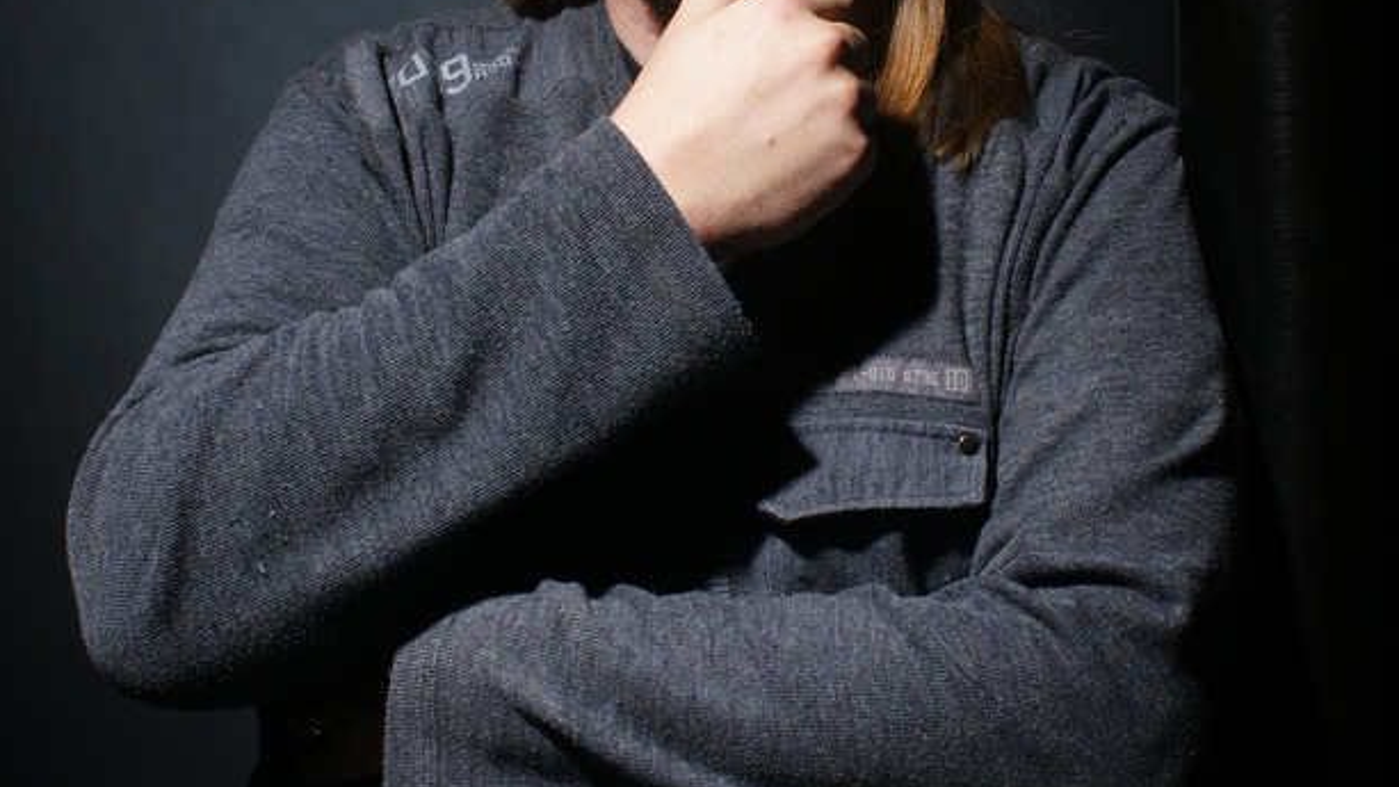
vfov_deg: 17.9
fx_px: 2486
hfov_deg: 31.4
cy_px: 232
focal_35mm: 67
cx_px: 705
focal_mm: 28
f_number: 8
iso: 200
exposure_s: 1/100
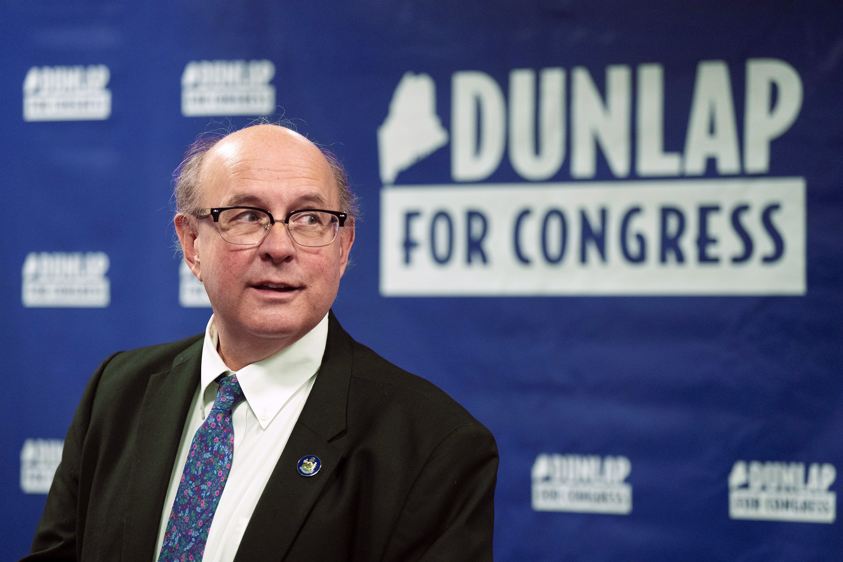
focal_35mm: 111
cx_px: 422
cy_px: 281
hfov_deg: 18.4
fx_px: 2599
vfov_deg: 12.3
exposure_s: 1/250
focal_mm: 111
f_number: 2.8
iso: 6400
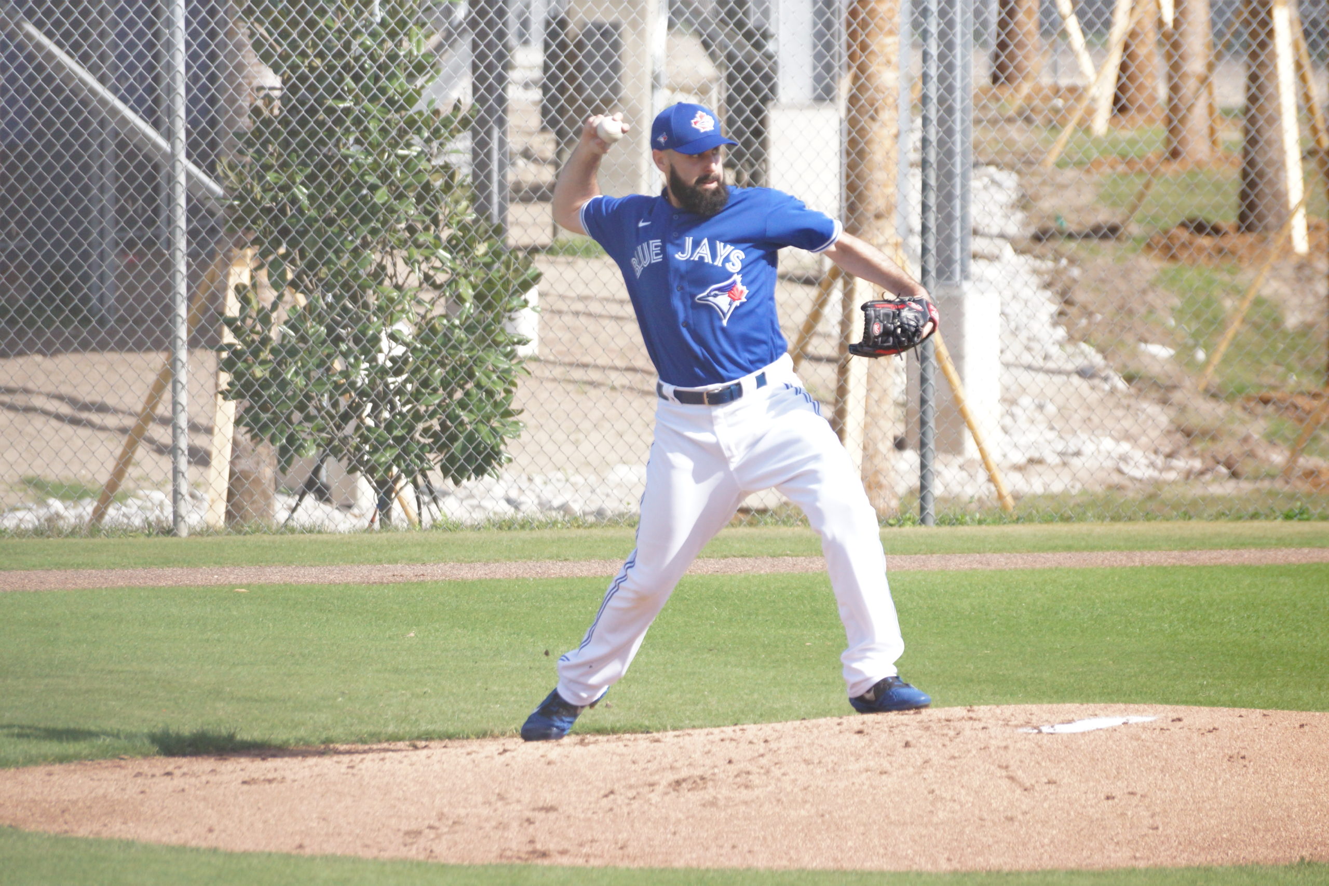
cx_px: 664
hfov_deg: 6.0
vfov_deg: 4.0
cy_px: 443
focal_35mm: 345
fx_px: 12736
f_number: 5.6
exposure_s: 1/3200
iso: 1250
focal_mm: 230
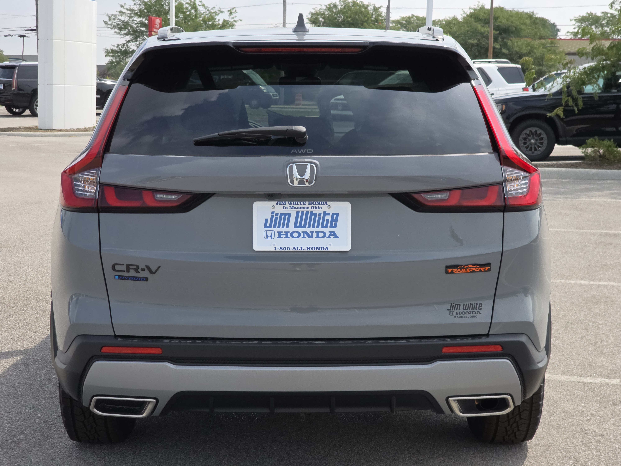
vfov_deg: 21.3
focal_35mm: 69
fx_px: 1238
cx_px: 310
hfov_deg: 28.2
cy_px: 233
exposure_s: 1/1361
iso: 50
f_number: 2.4
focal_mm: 7.9
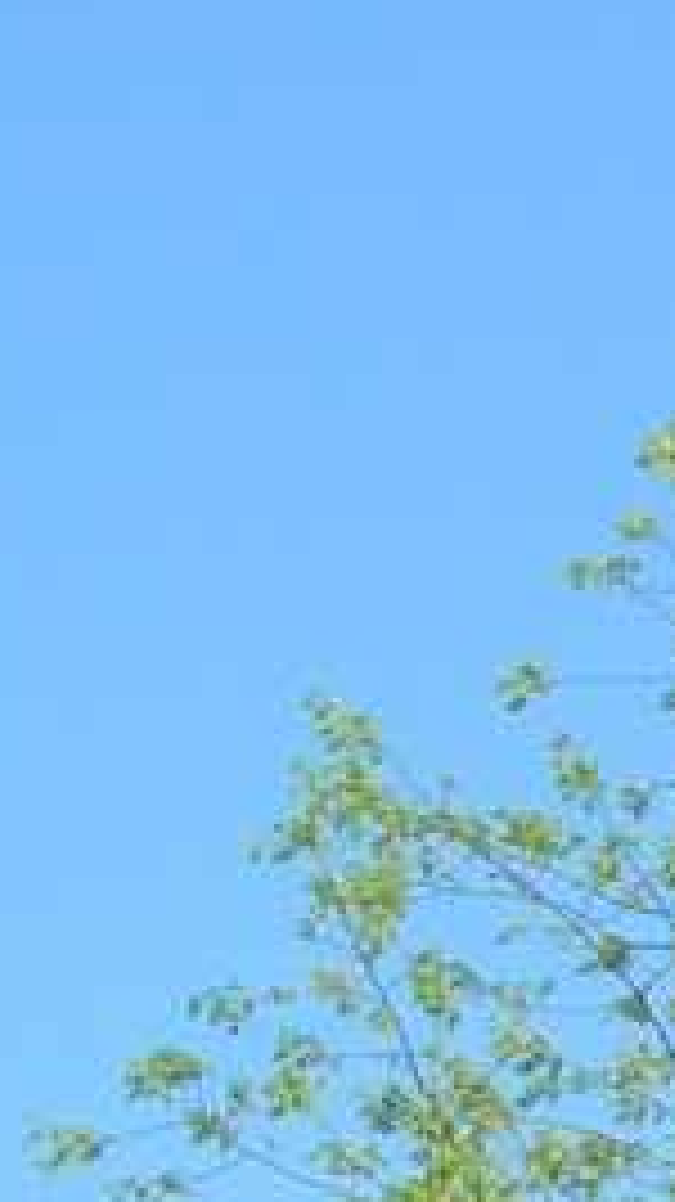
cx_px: 2308
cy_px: 1922
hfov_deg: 4.7
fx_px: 7676
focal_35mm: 241
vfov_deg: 8.7
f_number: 4.9
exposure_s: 1/278
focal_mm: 8.5
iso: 50
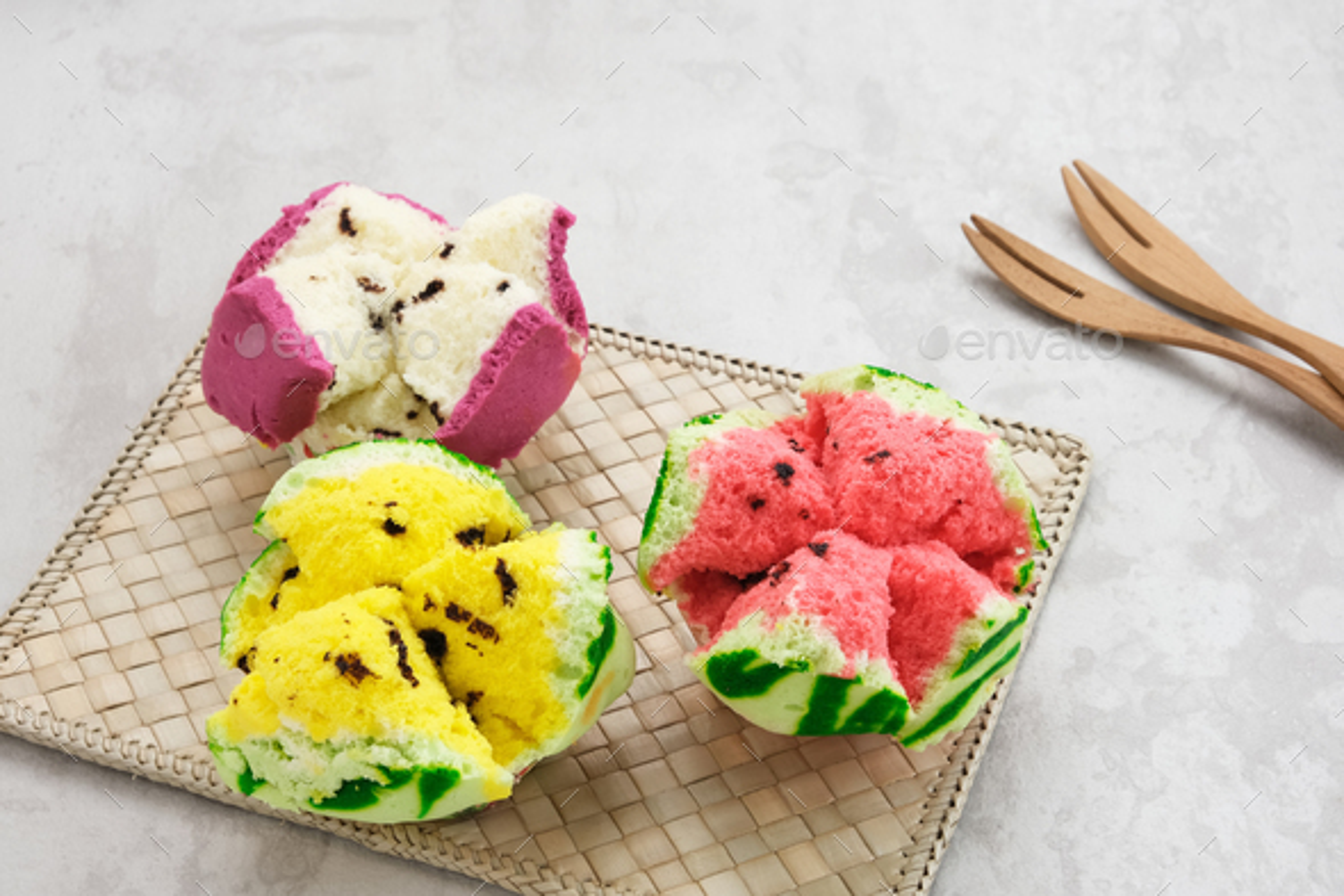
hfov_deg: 27.7
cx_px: 672
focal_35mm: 73
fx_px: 2724
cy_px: 448
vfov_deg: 18.7
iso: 400
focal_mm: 48.4
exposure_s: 1/100
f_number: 13
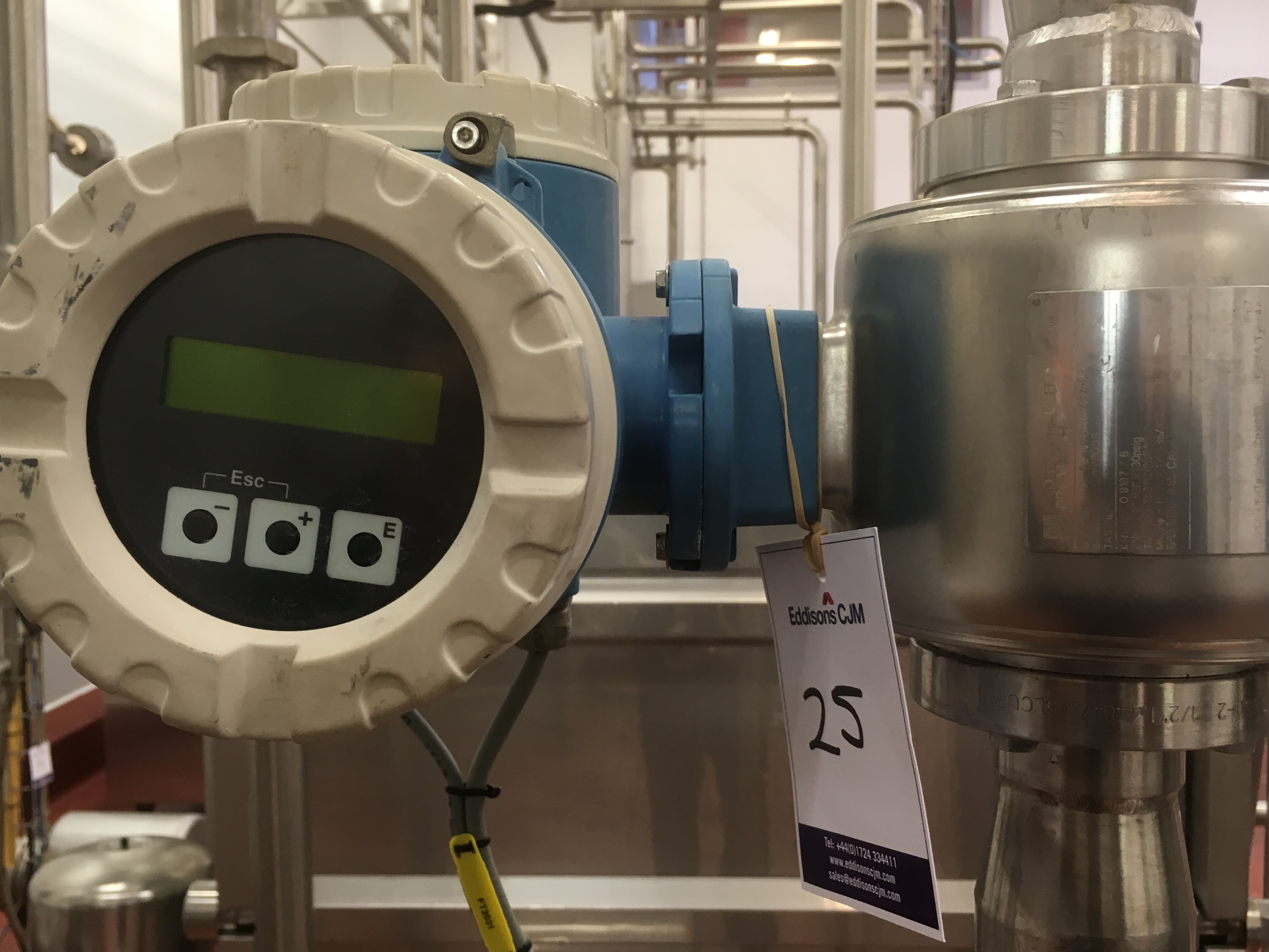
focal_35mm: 33
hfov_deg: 55.3
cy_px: 452
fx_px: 1210
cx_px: 655
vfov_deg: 42.9
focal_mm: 4.15
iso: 64
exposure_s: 1/33
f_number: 2.2
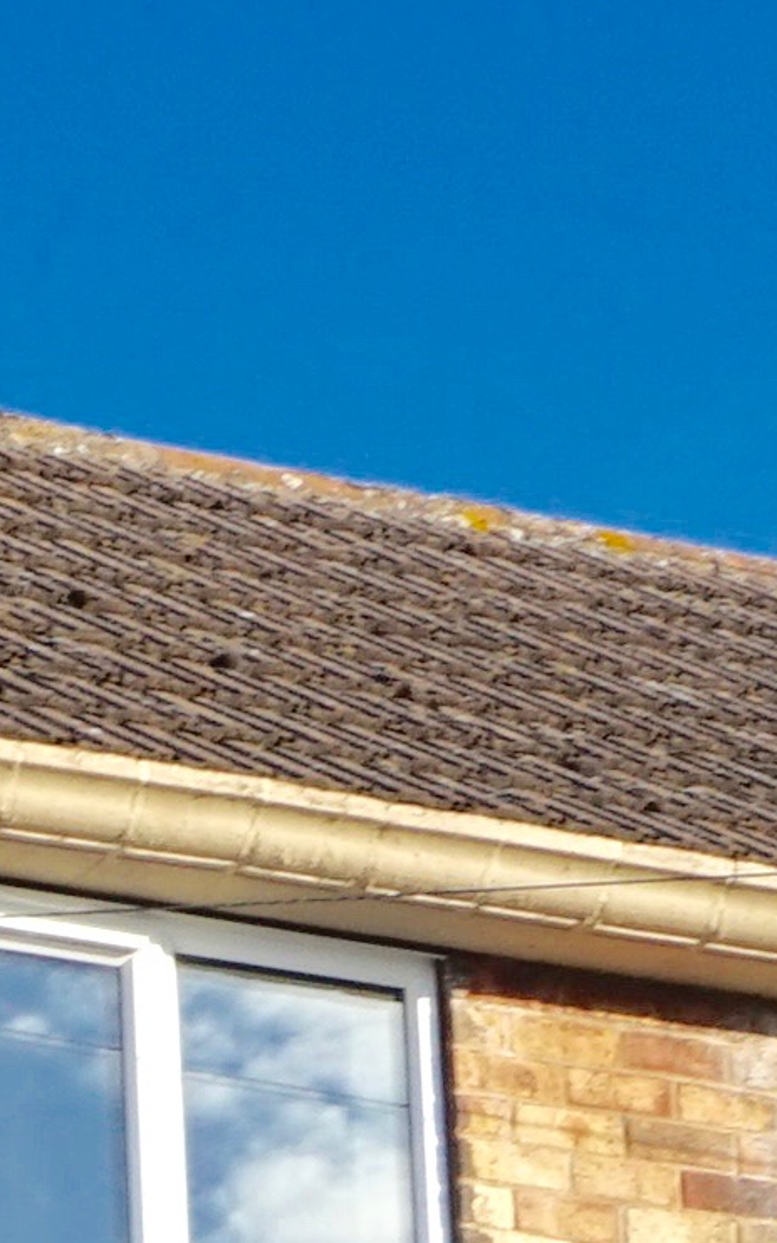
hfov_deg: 7.1
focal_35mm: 180
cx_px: -507
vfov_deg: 11.0
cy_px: 2144
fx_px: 6100
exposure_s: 1/80
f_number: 13
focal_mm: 16
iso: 100
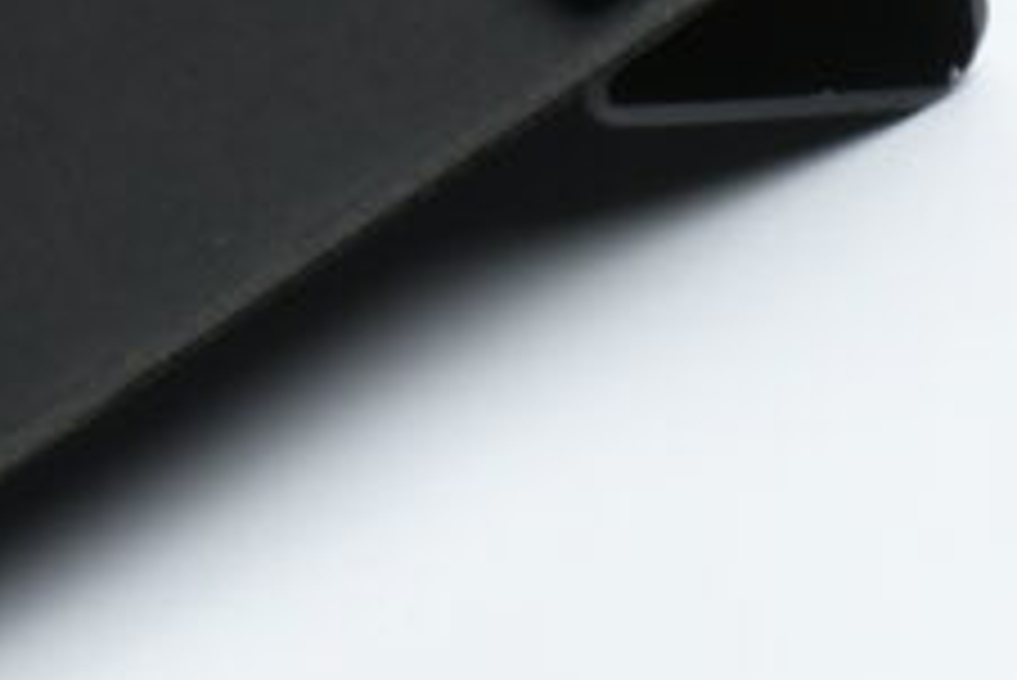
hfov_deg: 10.2
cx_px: 1206
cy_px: 984
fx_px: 5625
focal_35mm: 199
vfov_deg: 6.8
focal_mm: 44
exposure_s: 1/200
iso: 640
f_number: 22
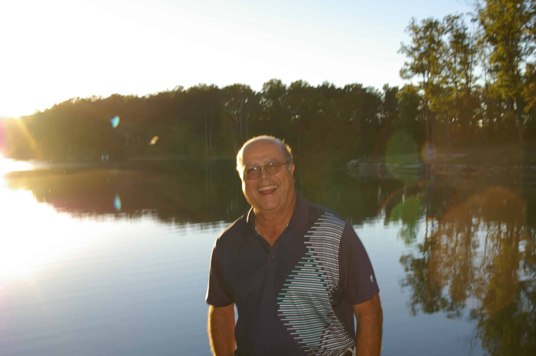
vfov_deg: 28.9
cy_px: 178
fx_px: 692
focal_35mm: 46
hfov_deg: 42.4
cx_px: 268
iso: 200
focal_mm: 31
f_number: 8
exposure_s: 1/180
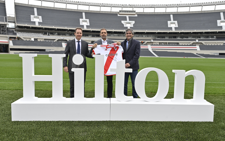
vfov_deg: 43.1
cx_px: 114
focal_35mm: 29
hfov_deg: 64.6
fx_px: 178
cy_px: 66
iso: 800
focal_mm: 28
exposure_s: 1/640
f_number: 6.3
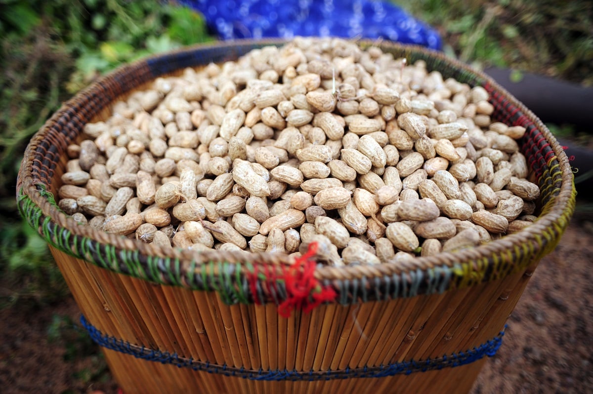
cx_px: 296
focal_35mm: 20
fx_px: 329
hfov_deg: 84.0
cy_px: 197
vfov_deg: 61.8
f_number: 3.2
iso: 250
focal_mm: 20
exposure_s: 1/800
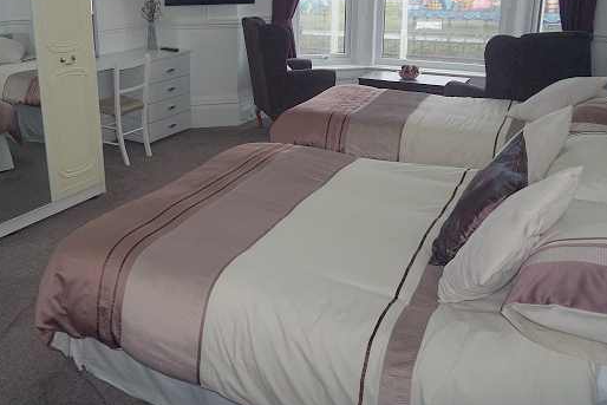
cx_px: 227
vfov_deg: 37.4
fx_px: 590
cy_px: 126
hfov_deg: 53.8
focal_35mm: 35
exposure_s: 1/60
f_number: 4.5
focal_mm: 16
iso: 100
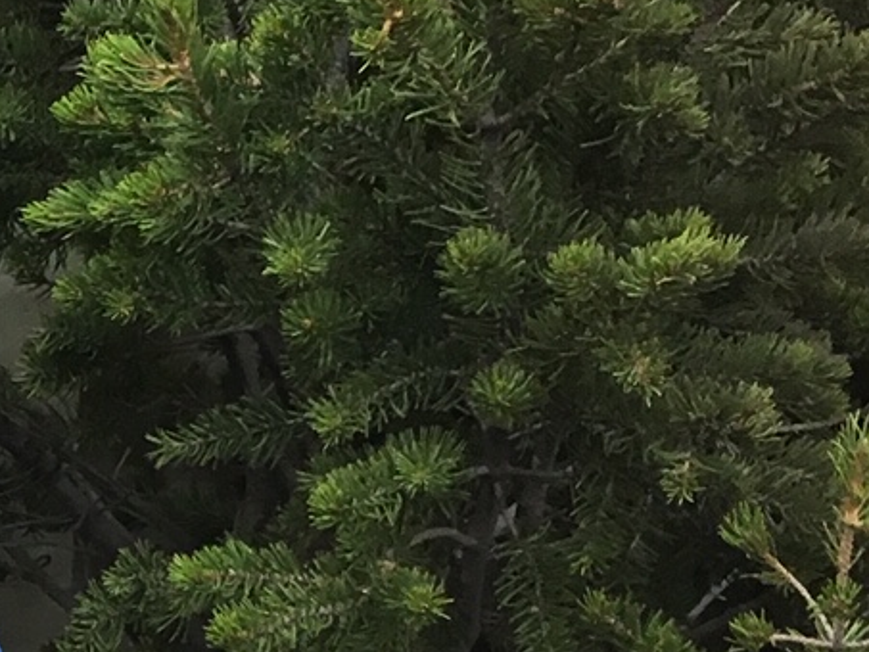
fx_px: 3239
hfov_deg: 14.1
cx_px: -505
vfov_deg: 11.3
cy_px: 723
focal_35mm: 129
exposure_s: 1/30
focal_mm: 4.15
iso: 64
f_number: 2.2
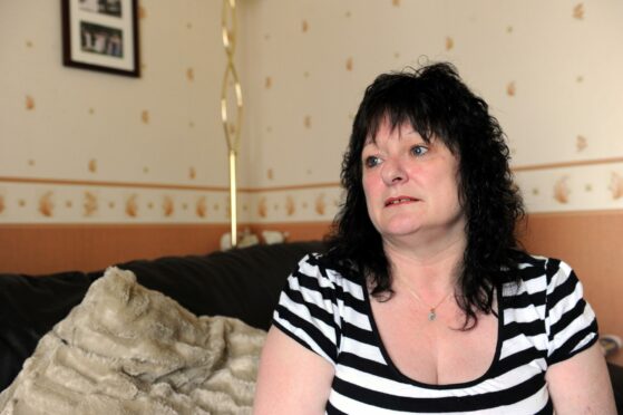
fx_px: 726
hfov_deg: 46.4
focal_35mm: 42
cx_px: 312
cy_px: 208
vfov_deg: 31.9
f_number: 4
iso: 1600
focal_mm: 42
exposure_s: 1/80
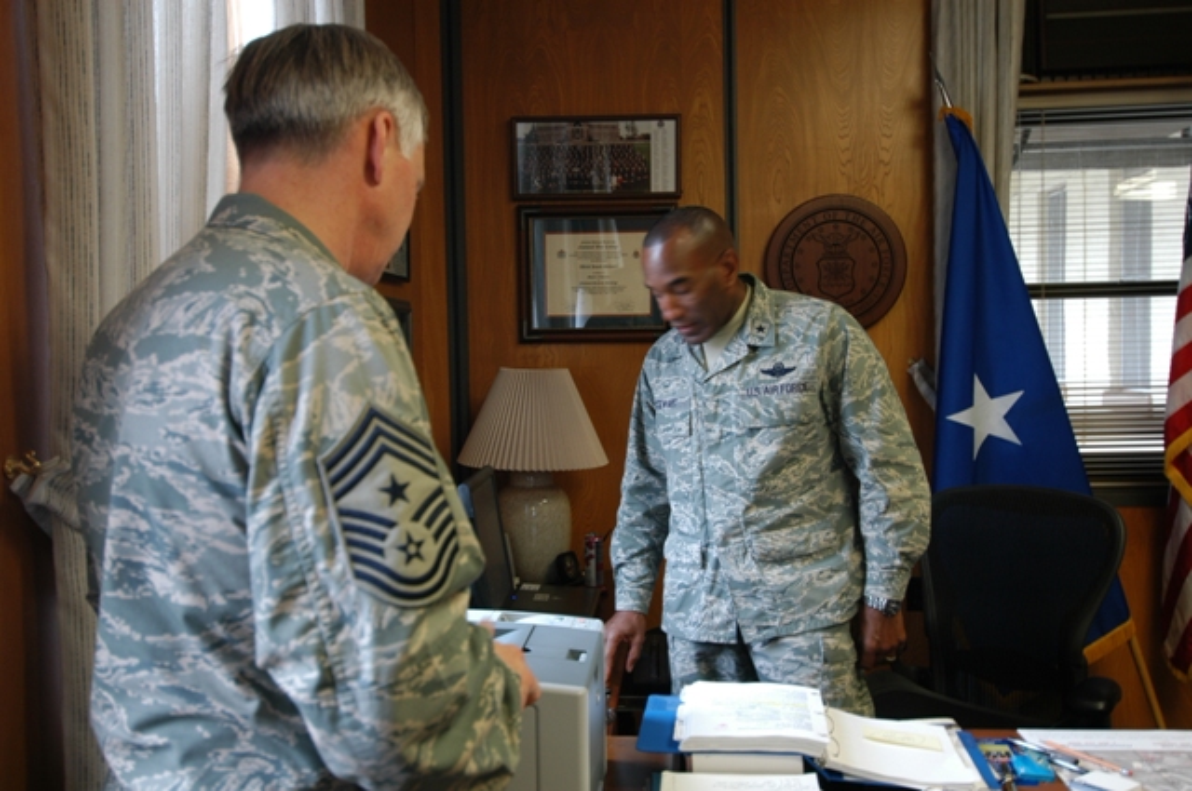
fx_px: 1190
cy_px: 396
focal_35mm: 36
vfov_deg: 36.8
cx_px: 596
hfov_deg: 53.2
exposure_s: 1/10
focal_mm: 24
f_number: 4
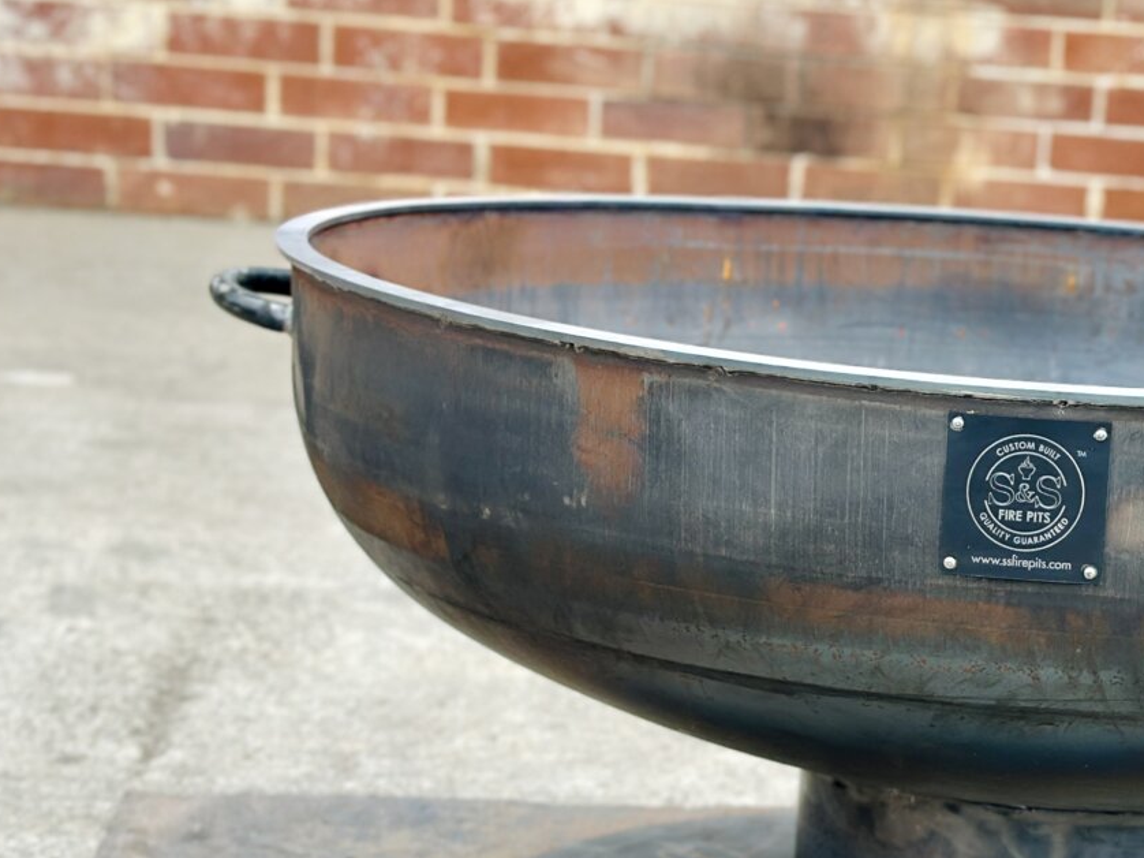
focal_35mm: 88
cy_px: 738
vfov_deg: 16.6
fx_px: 2907
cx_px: 1031
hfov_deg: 21.8
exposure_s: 1/444
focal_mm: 6.86
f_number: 1.78
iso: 80
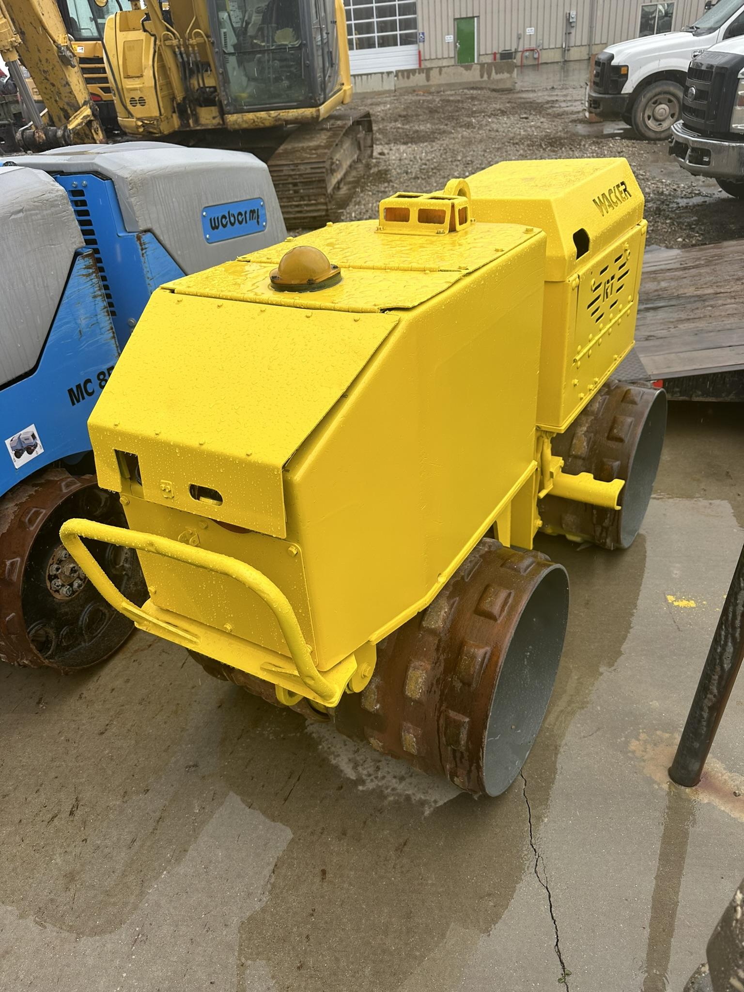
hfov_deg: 56.8
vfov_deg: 71.6
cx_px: 372
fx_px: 688
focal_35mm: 24
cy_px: 496
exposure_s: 1/663
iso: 80
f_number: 1.78
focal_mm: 6.86
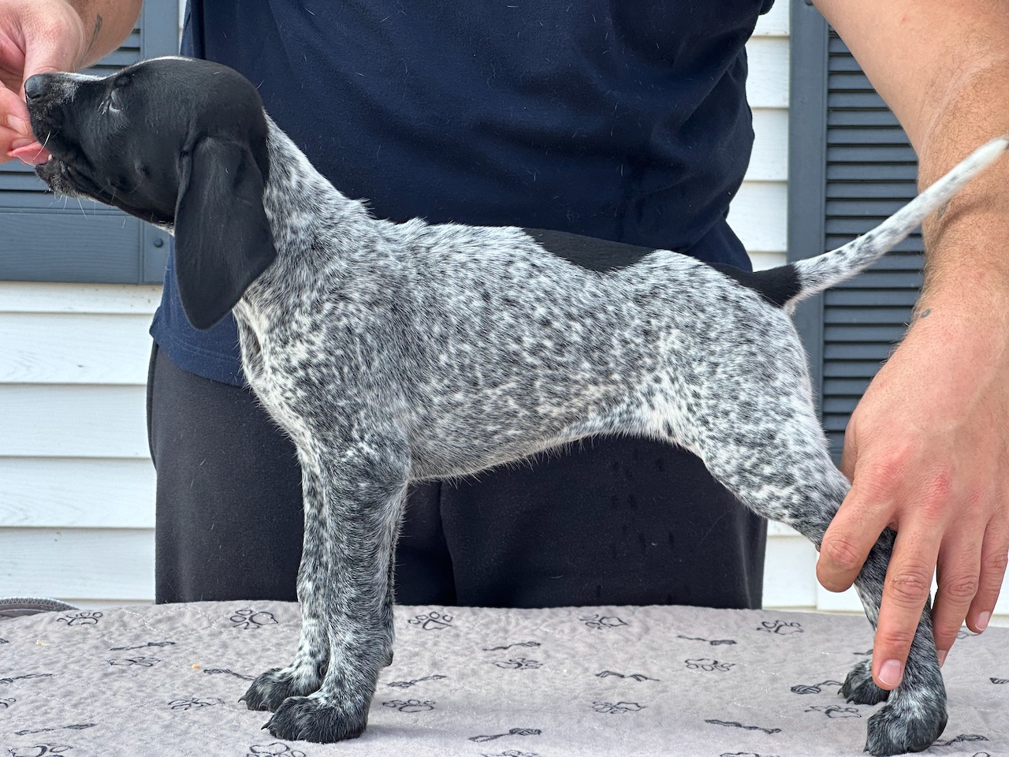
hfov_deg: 25.3
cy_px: 378
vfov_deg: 19.1
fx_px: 2244
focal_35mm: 77
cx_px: 504
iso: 32
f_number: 2.8
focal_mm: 9
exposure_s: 1/188
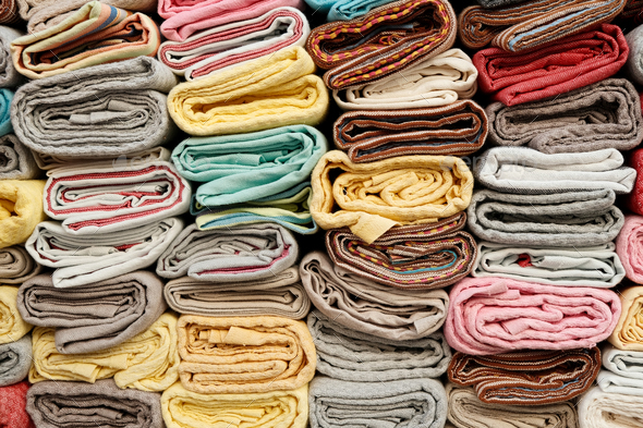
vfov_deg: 29.8
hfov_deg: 43.6
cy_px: 214
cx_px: 322
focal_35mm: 45
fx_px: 803
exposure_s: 1/480
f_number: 4
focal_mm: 30.2
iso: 320
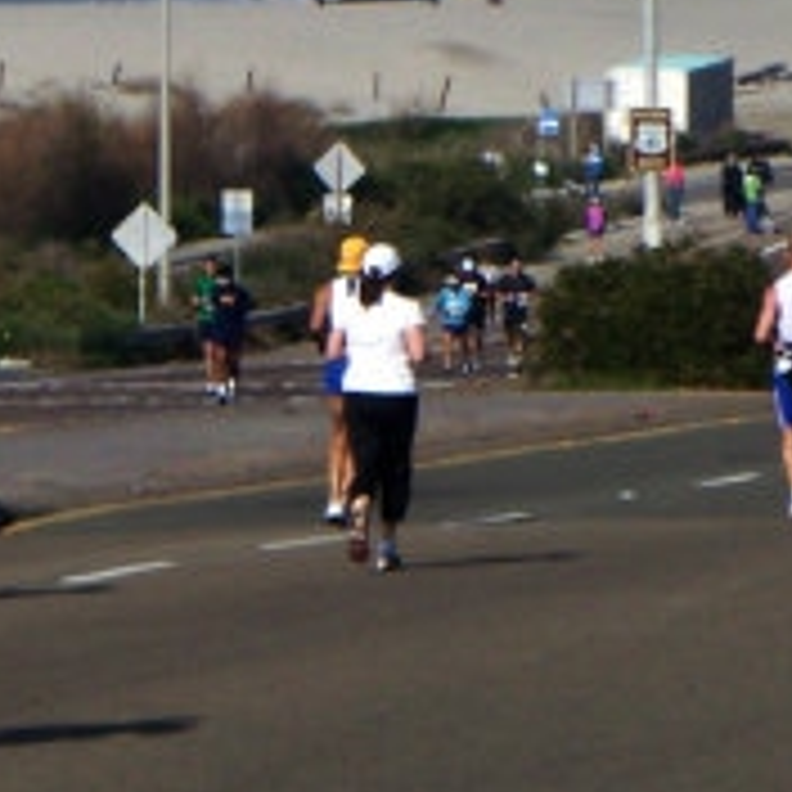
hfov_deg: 3.7
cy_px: -54
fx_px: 12166
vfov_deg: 3.7
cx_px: 594
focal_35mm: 470
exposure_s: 1/500
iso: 50
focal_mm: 19.2
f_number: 4.4
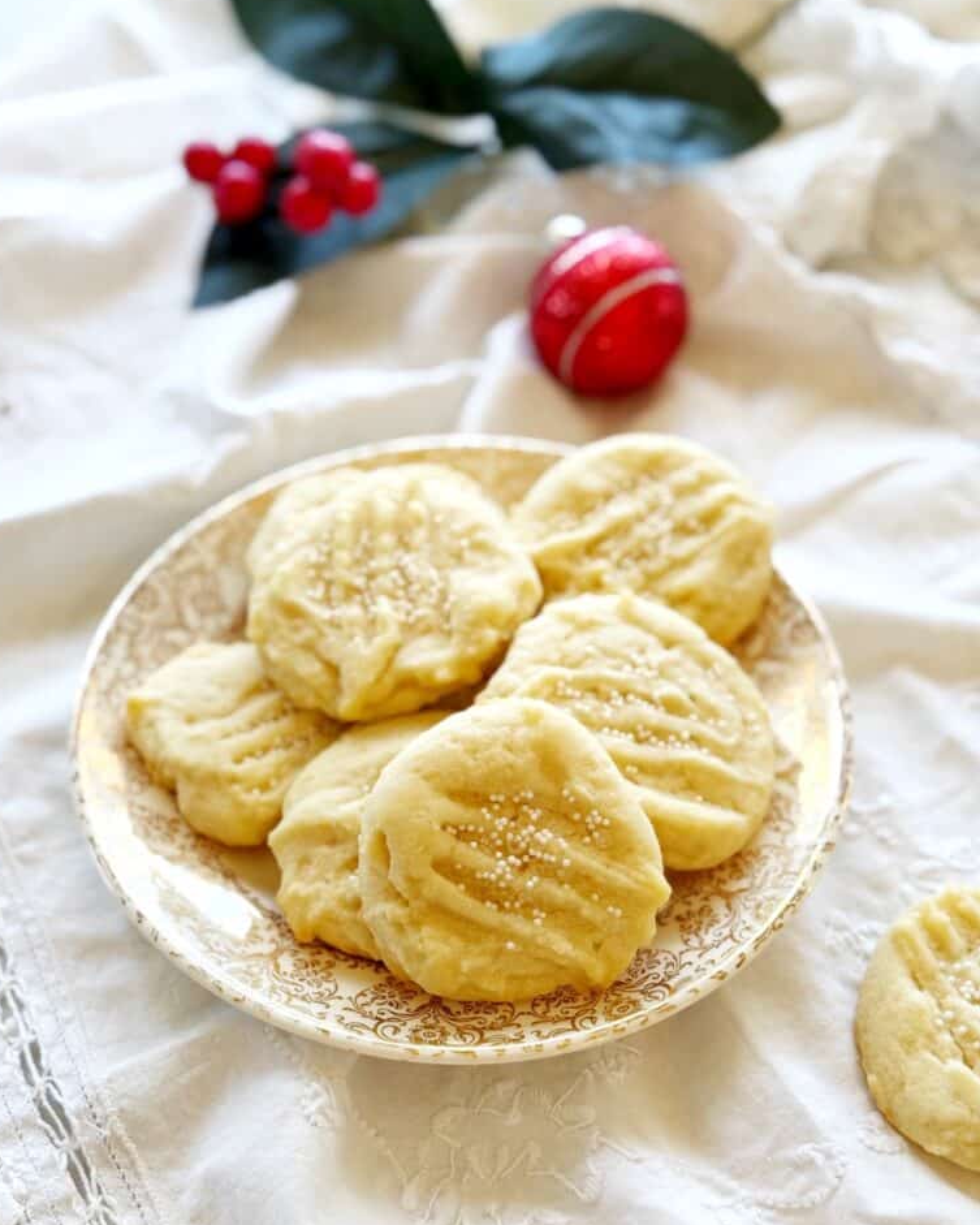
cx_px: 482
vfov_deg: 36.6
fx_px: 1849
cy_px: 647
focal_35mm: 51
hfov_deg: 29.7
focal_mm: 6.76
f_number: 1.78
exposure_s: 1/121
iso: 64
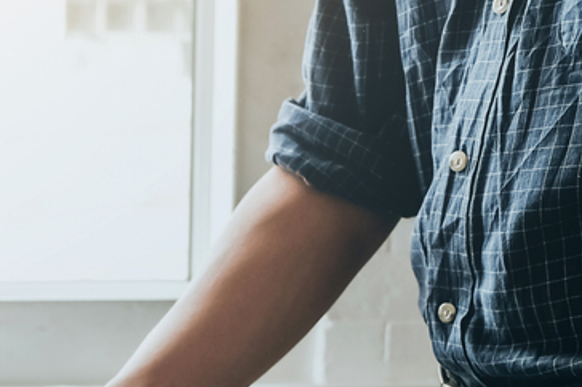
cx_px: -243
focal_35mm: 100
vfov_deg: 13.0
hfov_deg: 18.5
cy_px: 557
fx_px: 1615
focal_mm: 19.6
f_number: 2.8
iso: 250
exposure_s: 1/100
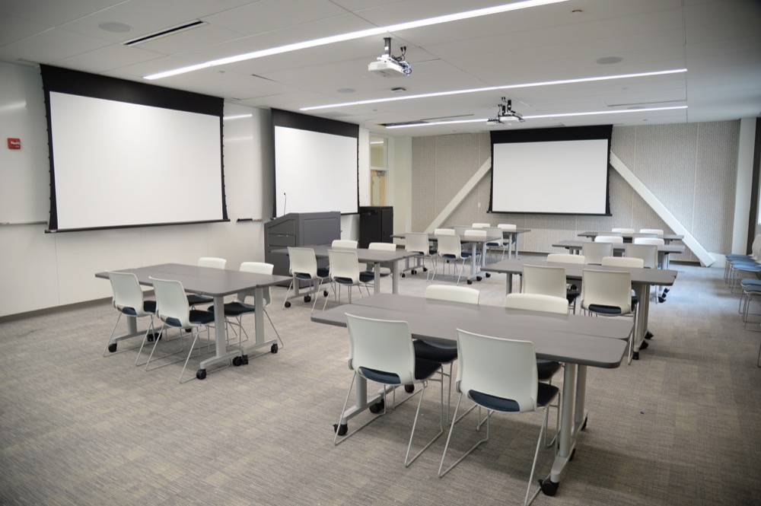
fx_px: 507
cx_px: 380
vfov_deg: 53.1
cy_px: 253
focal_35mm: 24
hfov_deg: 73.8
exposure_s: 1/100
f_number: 4
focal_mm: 24
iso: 800
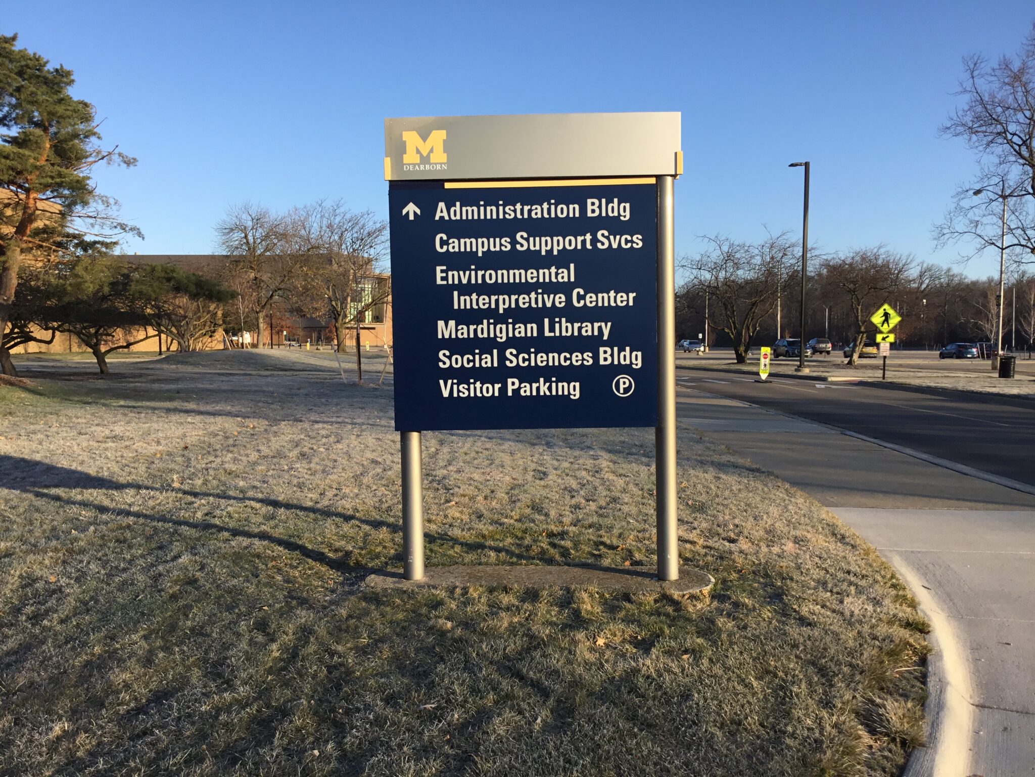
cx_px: 518
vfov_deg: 45.4
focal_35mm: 31
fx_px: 927
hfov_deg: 58.4
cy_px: 388
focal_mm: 3.3
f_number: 2.4
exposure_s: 1/612
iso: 25
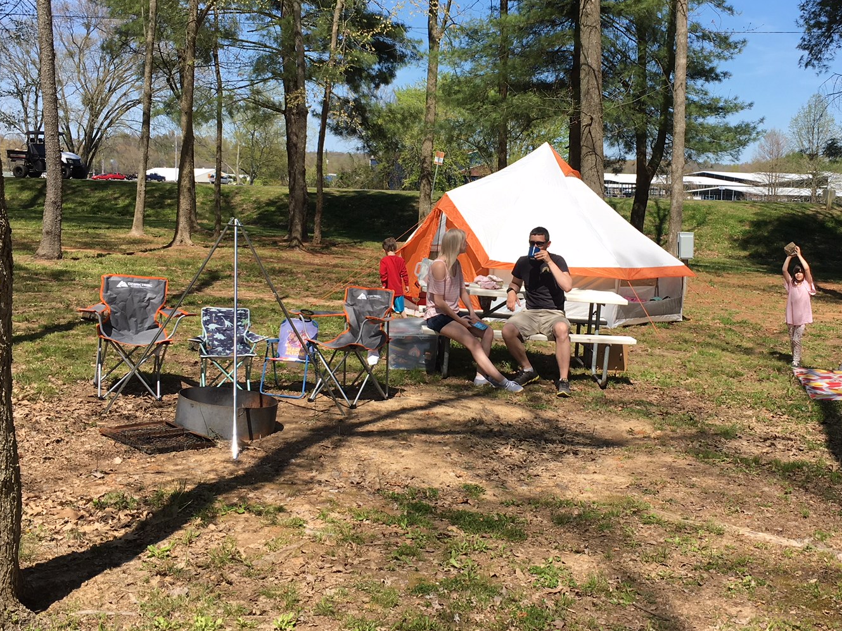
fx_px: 1070
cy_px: 272
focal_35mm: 44
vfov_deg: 32.8
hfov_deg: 42.6
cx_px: 522
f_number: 2.2
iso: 25
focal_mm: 4.15
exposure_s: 1/1304
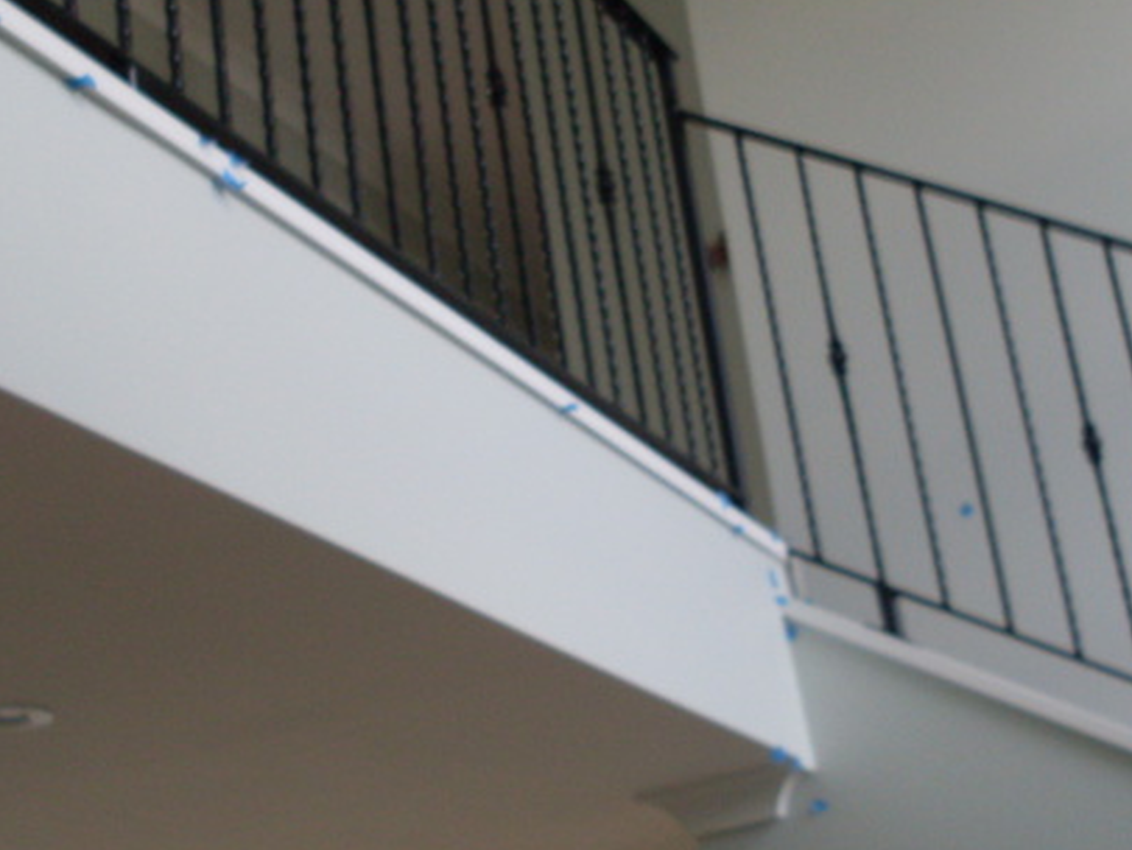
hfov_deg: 25.9
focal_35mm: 75
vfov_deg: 19.6
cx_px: 688
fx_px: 2453
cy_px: 263
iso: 100
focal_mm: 6.3
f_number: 2.8
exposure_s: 1/90
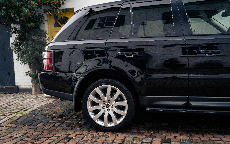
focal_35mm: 37
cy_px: 68
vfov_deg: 34.4
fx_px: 232
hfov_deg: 52.7
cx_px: 115
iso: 125
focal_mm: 36
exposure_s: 1/40
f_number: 2.8
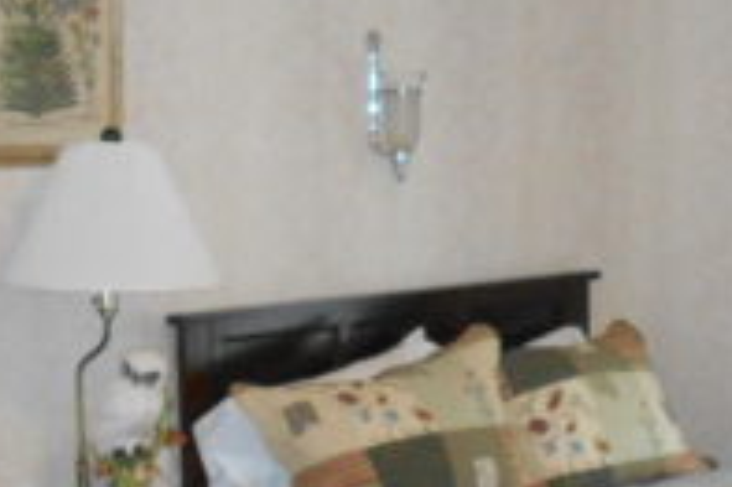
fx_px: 2235
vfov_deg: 12.3
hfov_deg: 18.5
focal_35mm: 110
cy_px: 476
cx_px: 516
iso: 450
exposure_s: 1/25
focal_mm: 4.6
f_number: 3.2
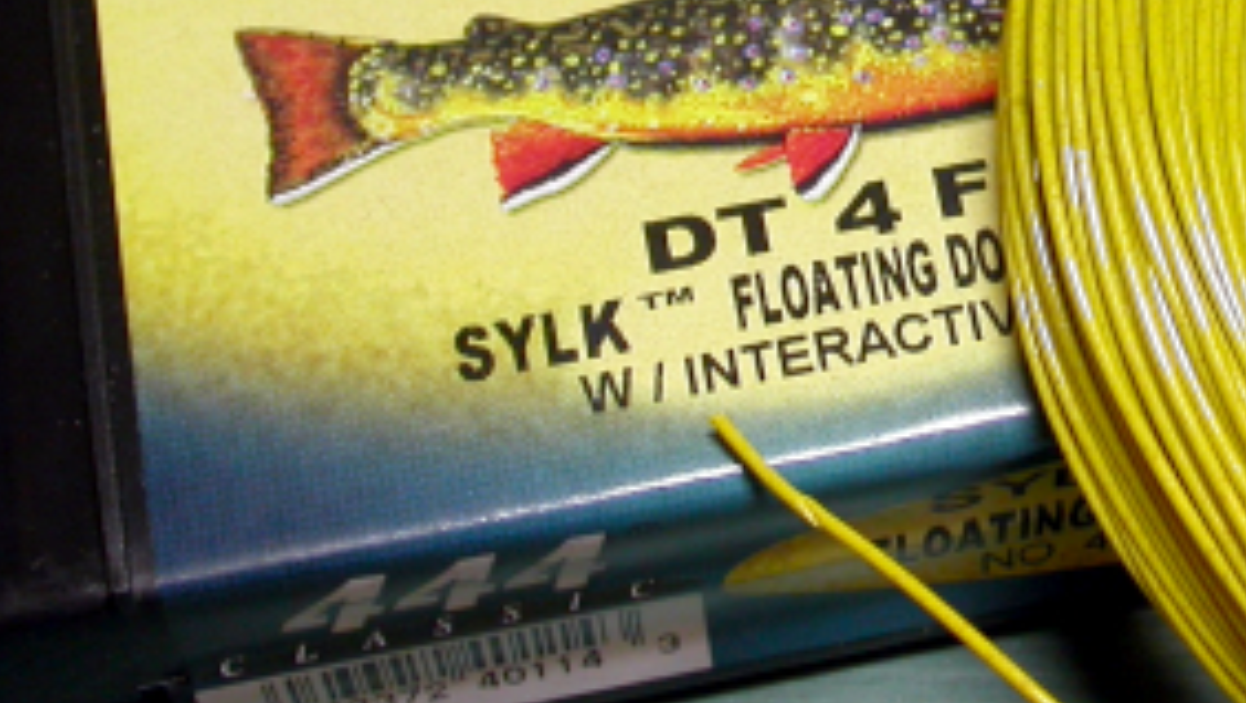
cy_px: -4
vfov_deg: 9.6
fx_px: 4165
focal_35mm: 126
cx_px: 1078
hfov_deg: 16.8
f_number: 2.9
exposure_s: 1/17.6
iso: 100
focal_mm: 10.6
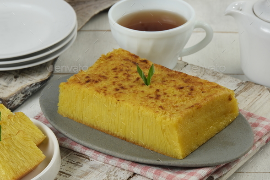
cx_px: 135
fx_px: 1125
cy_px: 90
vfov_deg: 9.1
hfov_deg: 13.7
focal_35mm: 150
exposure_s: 1/125
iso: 160
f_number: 11
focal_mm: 99.8
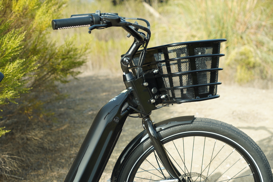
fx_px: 432
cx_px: 136
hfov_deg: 35.1
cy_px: 91
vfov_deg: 23.8
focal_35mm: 57
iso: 100
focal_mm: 38
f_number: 2.8
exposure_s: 1/200
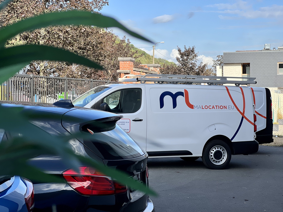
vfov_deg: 19.1
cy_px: 106
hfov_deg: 25.3
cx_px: 142
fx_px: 630
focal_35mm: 77
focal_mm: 9
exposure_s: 1/428
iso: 32
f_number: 2.8
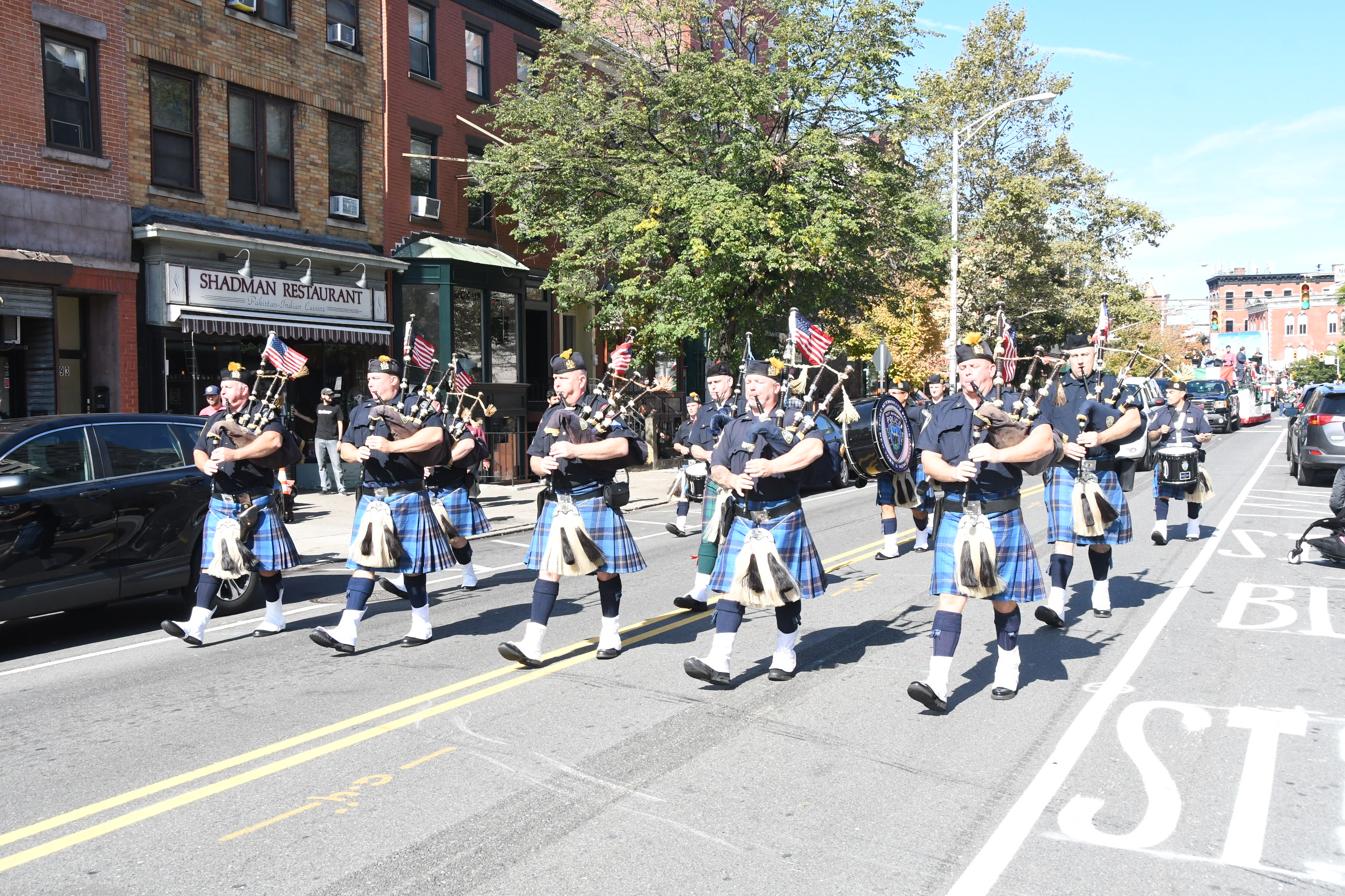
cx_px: 672
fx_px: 1345
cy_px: 448
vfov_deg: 36.9
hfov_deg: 53.1
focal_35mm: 36
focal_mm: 24
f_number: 11
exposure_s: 1/500
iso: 1250
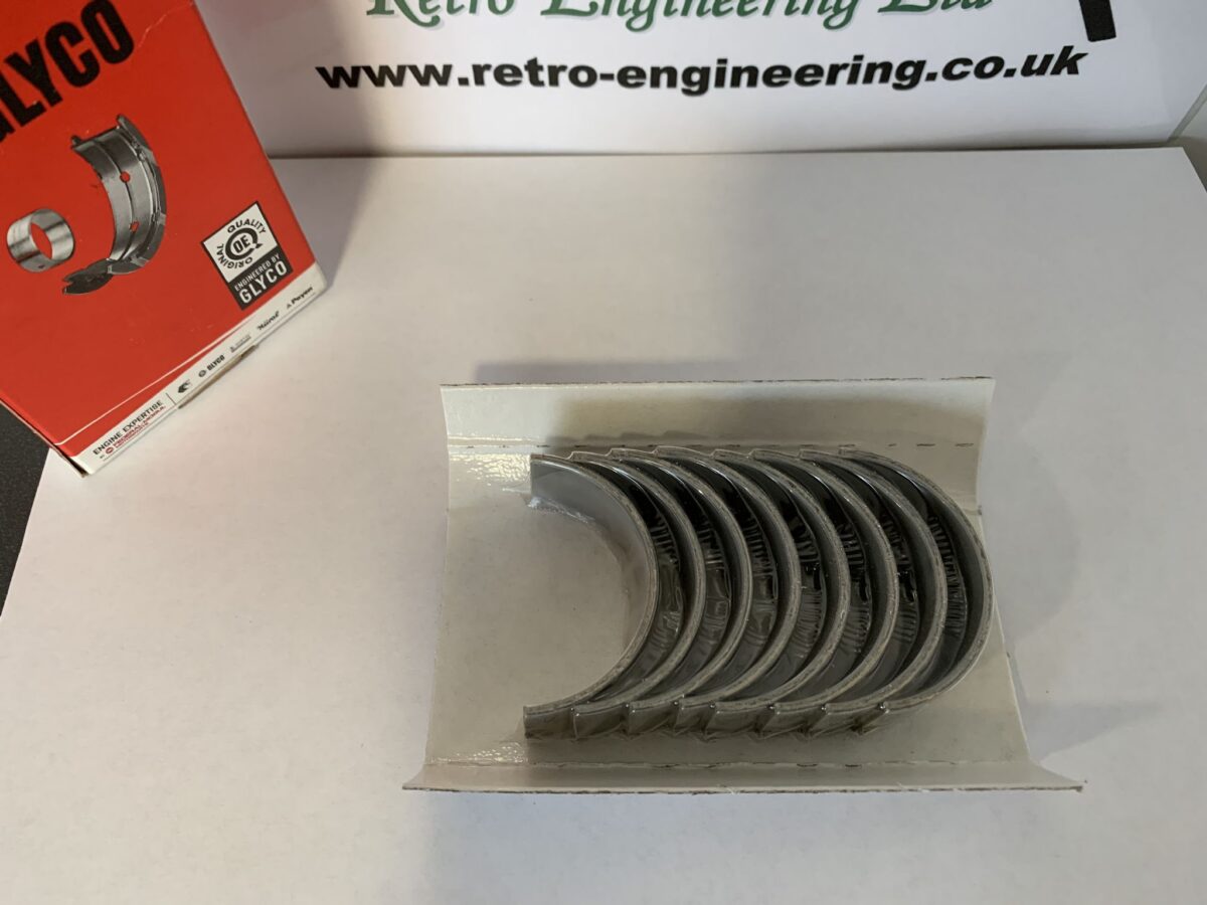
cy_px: 452
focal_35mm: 26
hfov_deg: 67.3
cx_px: 604
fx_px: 907
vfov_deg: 53.1
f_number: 1.8
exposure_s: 1/60
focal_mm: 4.25
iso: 100
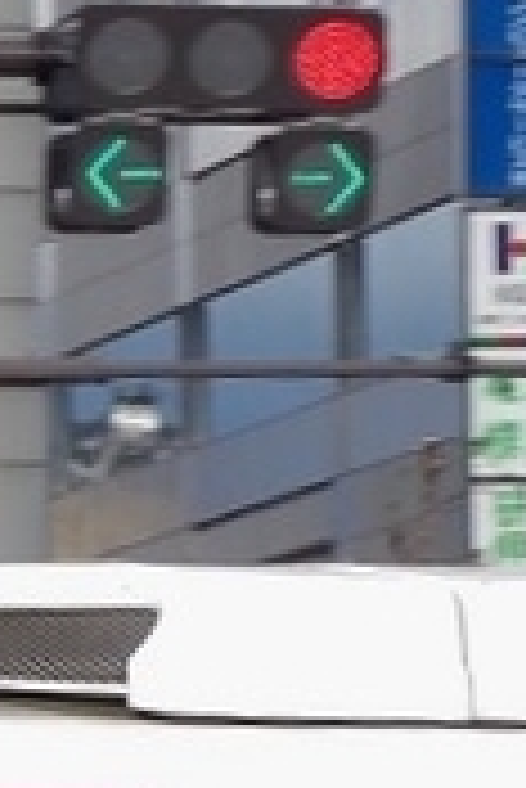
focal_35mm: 544
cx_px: 940
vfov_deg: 3.8
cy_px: 1241
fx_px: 11908
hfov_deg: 2.5
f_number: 9
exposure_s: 1/250
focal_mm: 53
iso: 200
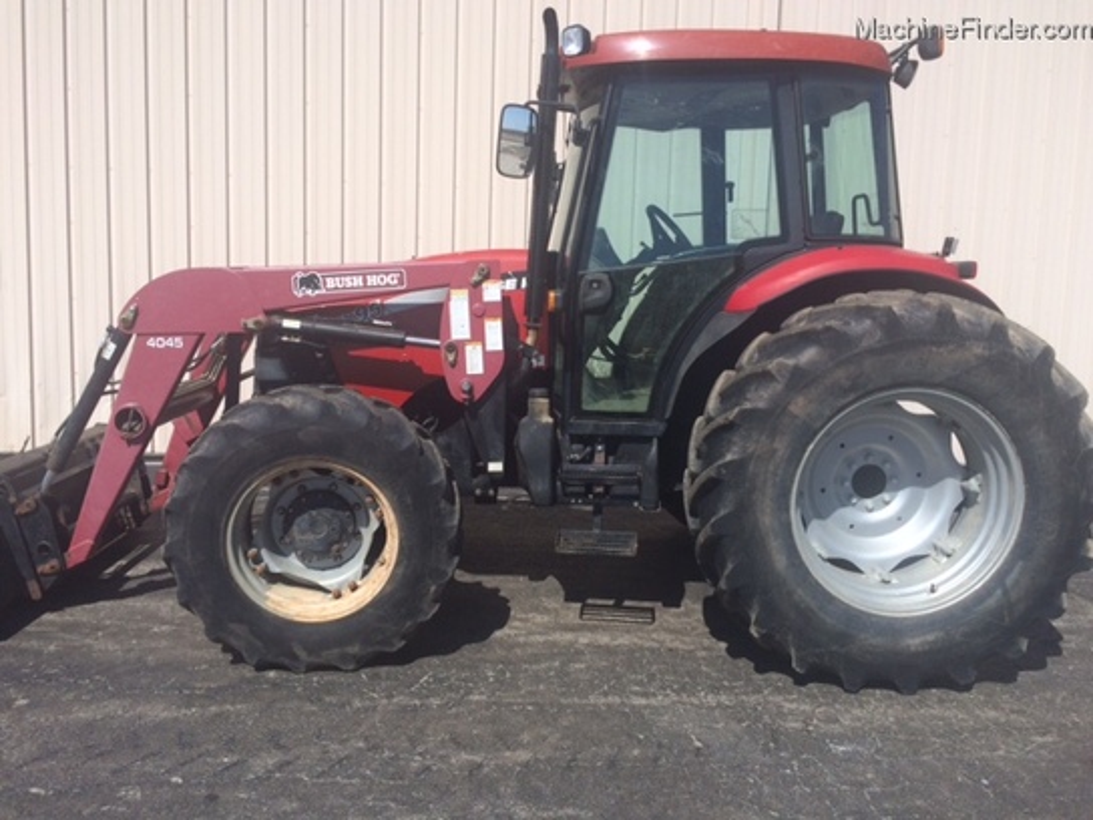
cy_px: 410
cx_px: 546
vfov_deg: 48.2
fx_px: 916
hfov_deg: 61.7
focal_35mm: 29
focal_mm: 4.15
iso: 32
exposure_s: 1/2933
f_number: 2.2
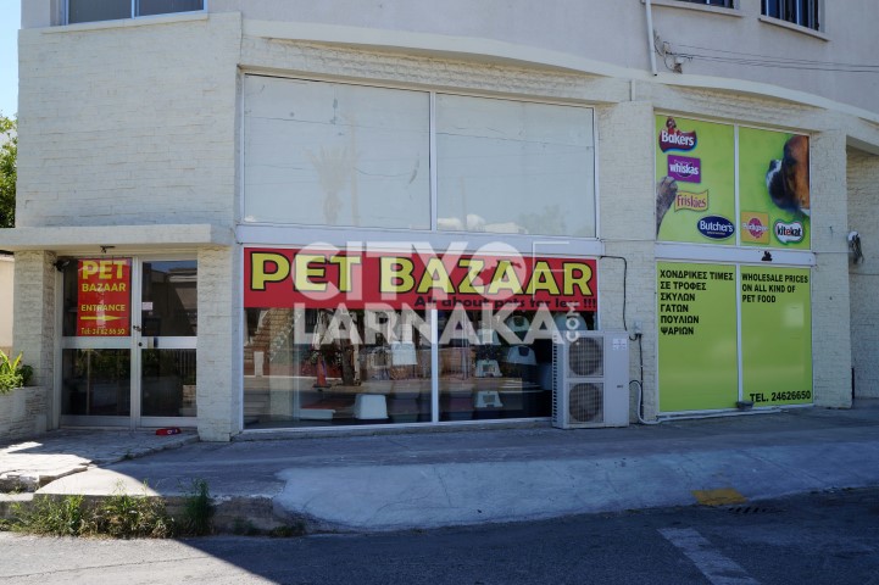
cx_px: 440
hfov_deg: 55.1
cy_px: 292
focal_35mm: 34
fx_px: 842
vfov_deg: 38.3
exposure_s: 1/60
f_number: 13
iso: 100
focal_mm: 23
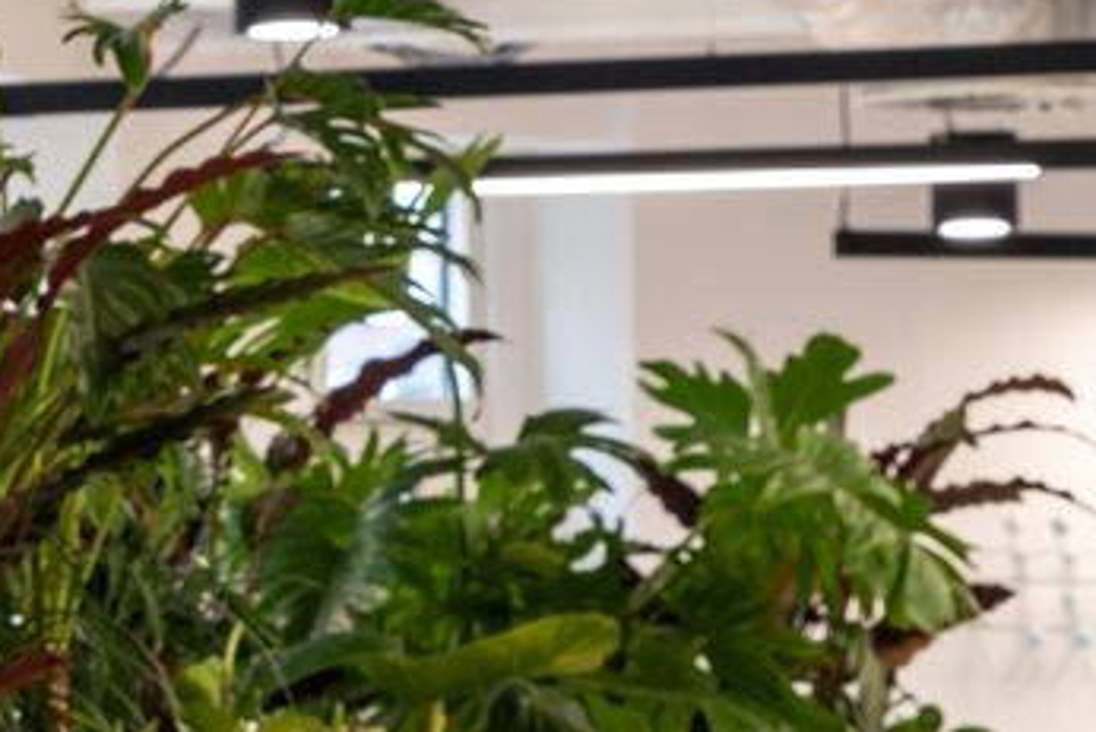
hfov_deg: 5.7
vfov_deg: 4.0
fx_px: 10538
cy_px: 765
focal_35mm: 346
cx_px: -1495
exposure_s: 1/3
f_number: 9
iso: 200
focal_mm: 52
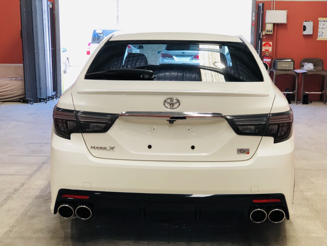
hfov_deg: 33.8
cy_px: 123
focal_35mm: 57
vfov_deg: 25.7
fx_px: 538
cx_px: 164
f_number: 2.8
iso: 25
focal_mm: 6.6
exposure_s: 1/33
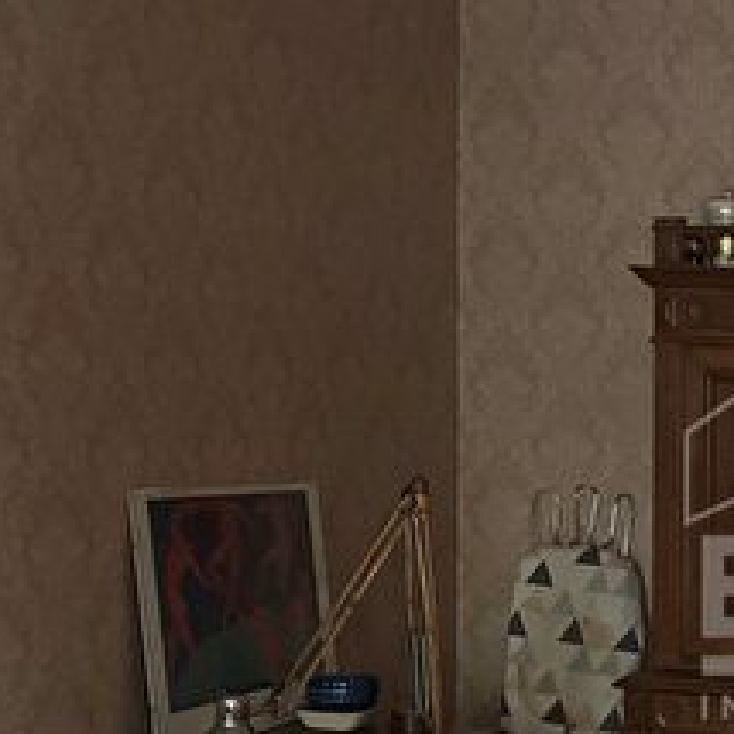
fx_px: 1799
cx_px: 851
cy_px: 516
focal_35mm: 75
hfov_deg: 21.6
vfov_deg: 22.9
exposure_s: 1/25
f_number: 1.6
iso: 800
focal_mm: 5.96
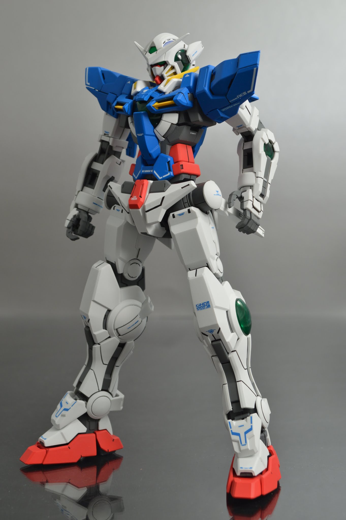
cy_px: 260
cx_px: 173
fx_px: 758
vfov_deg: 37.9
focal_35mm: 52
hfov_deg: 25.7
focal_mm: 35
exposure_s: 1/6
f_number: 7.1
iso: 200
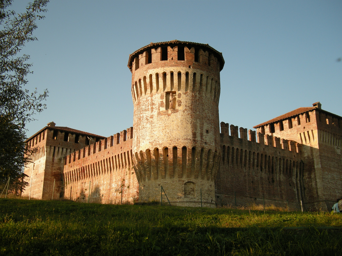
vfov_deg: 38.7
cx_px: 171
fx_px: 366
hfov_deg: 50.1
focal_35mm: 37
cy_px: 128
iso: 64
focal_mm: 7.9
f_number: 2.8
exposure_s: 1/384
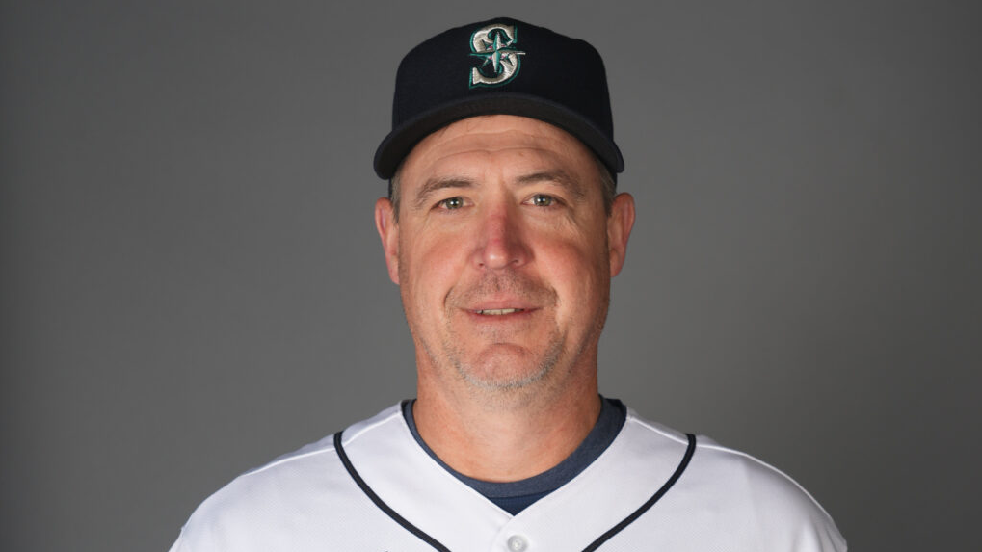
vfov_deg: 13.1
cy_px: 670
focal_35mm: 90
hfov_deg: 23.7
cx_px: 492
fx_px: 2343
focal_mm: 57
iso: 125
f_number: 6.3
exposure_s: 1/250
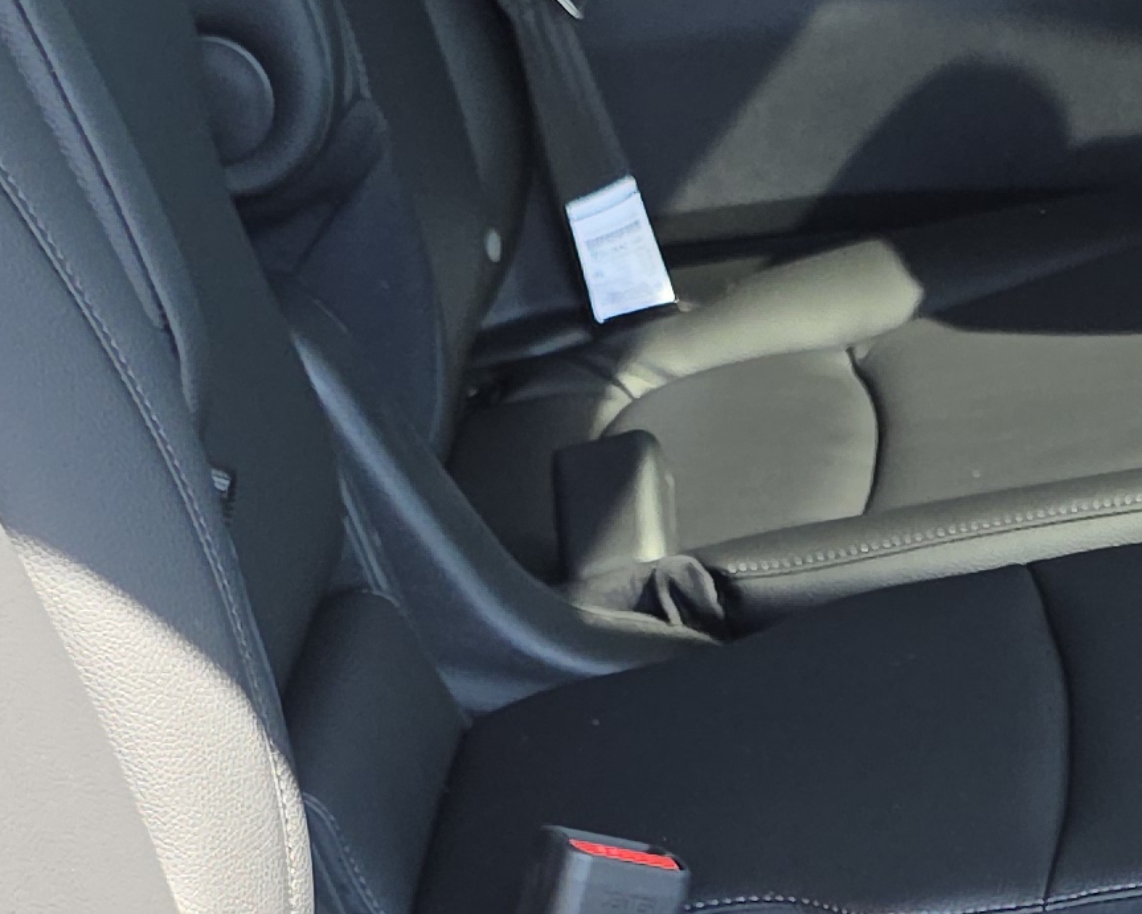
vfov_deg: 14.1
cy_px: 1251
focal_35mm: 104
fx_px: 3516
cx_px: 987
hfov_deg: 18.2
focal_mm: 6.3
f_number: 1.7
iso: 64
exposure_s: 1/359
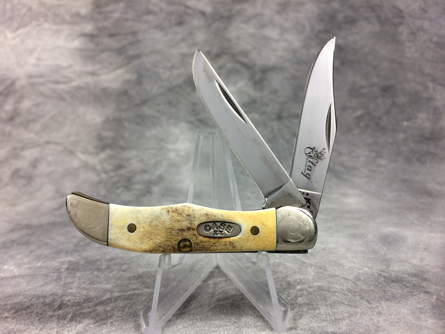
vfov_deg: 48.2
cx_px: 222
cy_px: 167
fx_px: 373
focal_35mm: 29
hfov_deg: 61.7
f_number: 2.2
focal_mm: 4.15
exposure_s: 1/120
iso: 32
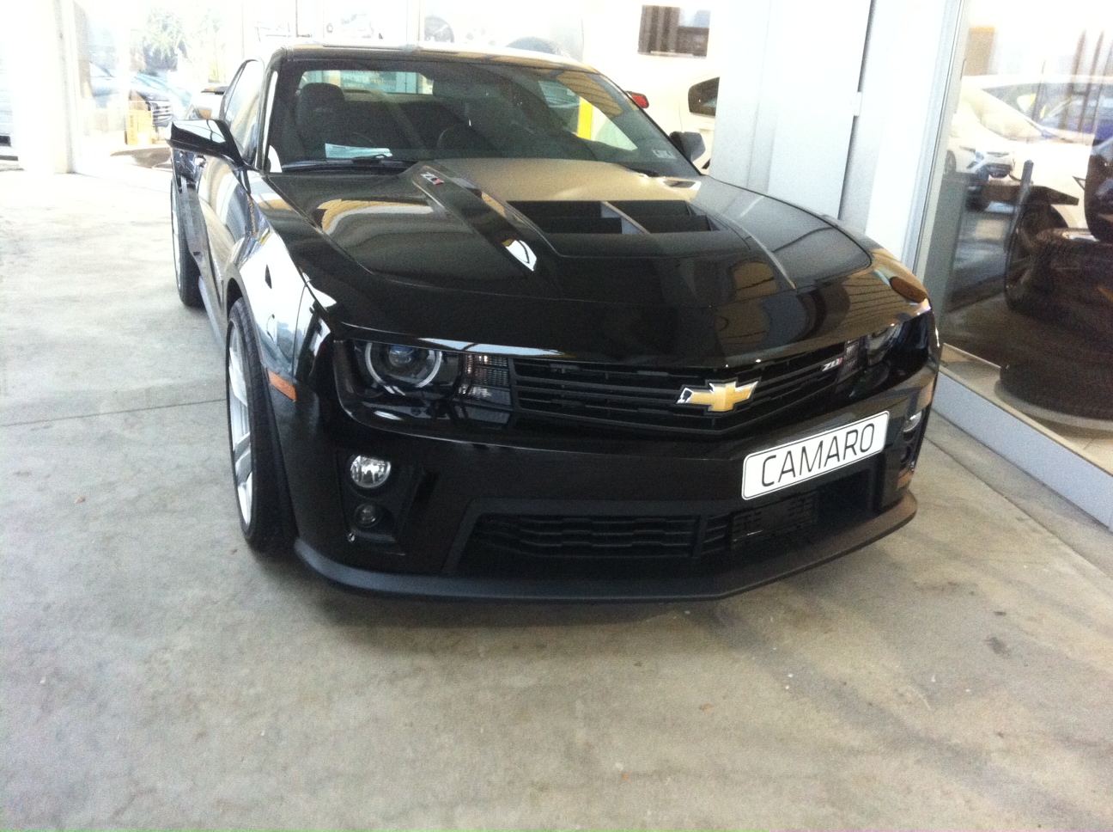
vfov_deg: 40.6
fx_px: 1124
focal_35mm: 35
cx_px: 556
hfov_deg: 52.7
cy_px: 416
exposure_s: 1/15
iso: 400
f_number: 2.8
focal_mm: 3.85
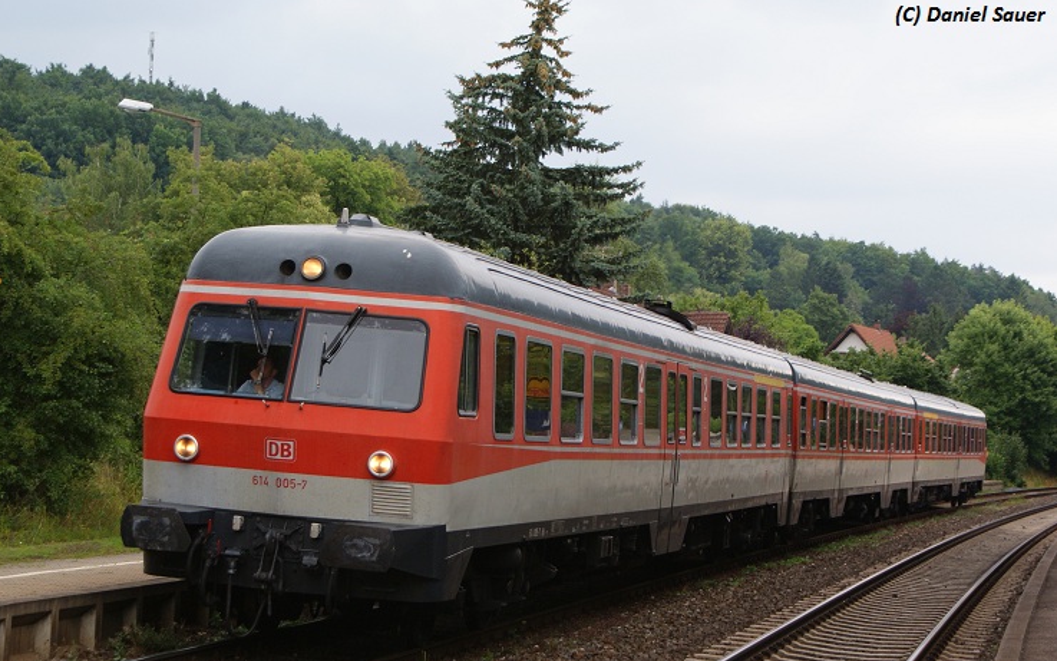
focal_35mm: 89
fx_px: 2551
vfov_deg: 14.8
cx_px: 508
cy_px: 366
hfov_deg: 23.4
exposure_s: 1/100
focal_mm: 55
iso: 250
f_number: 5.6
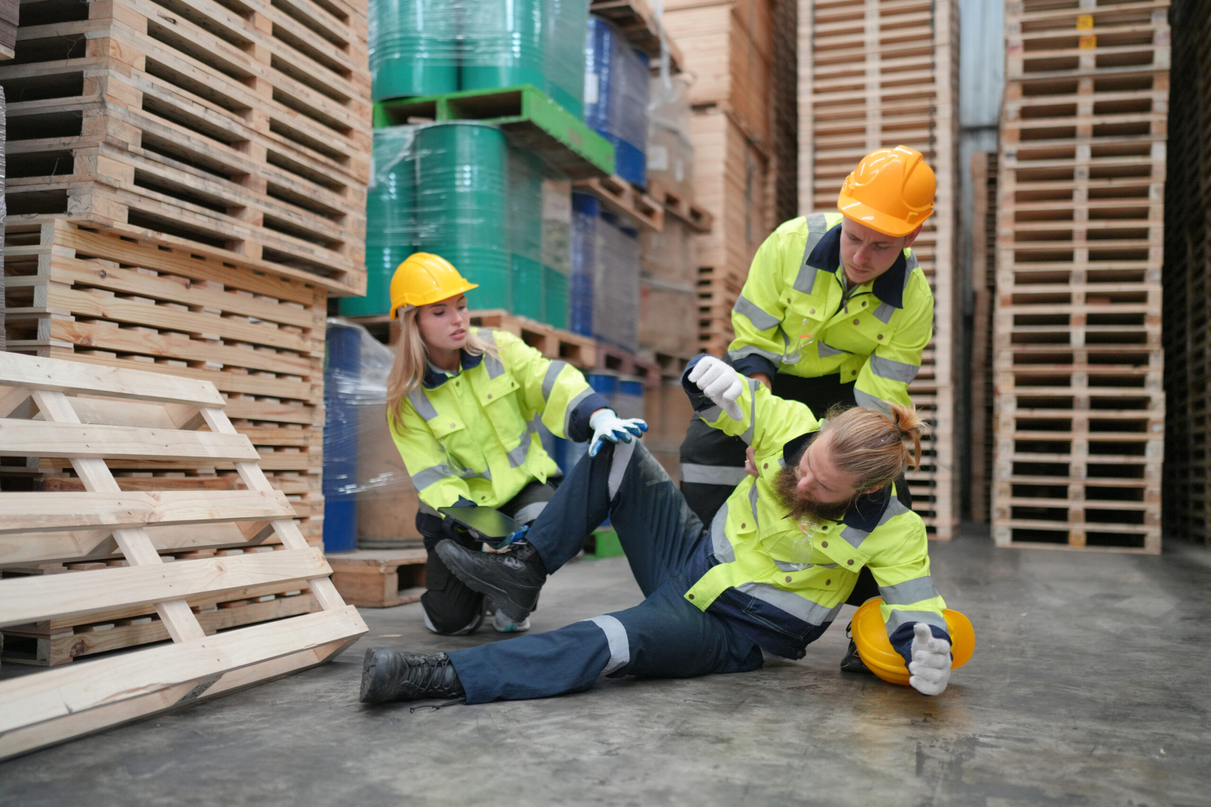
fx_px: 1177
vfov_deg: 37.9
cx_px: 606
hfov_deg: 54.4
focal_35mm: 35
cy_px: 404
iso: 1250
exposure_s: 1/215
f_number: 1.4
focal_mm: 35
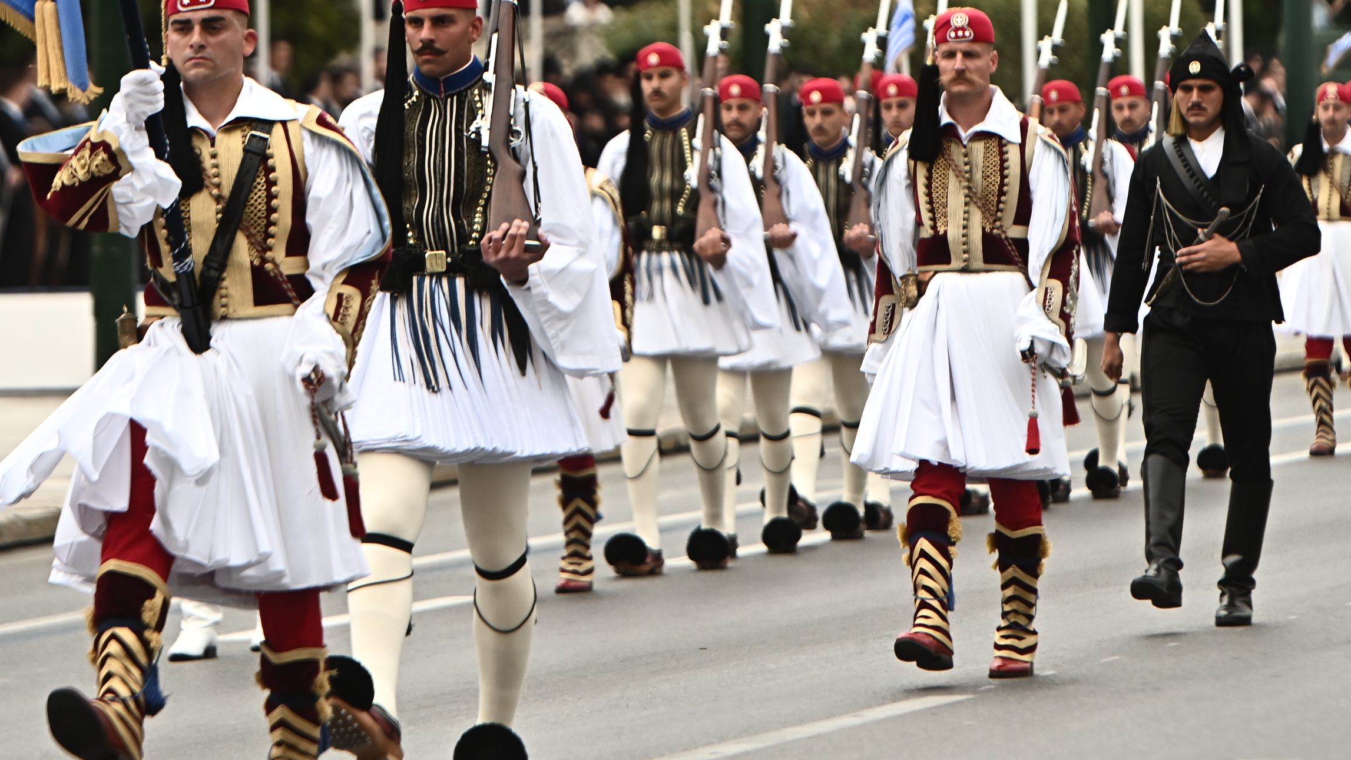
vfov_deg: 4.3
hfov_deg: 7.6
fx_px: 10175
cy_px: 327
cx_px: 677
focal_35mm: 284
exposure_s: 1/4000
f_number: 3.5
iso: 640
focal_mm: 180
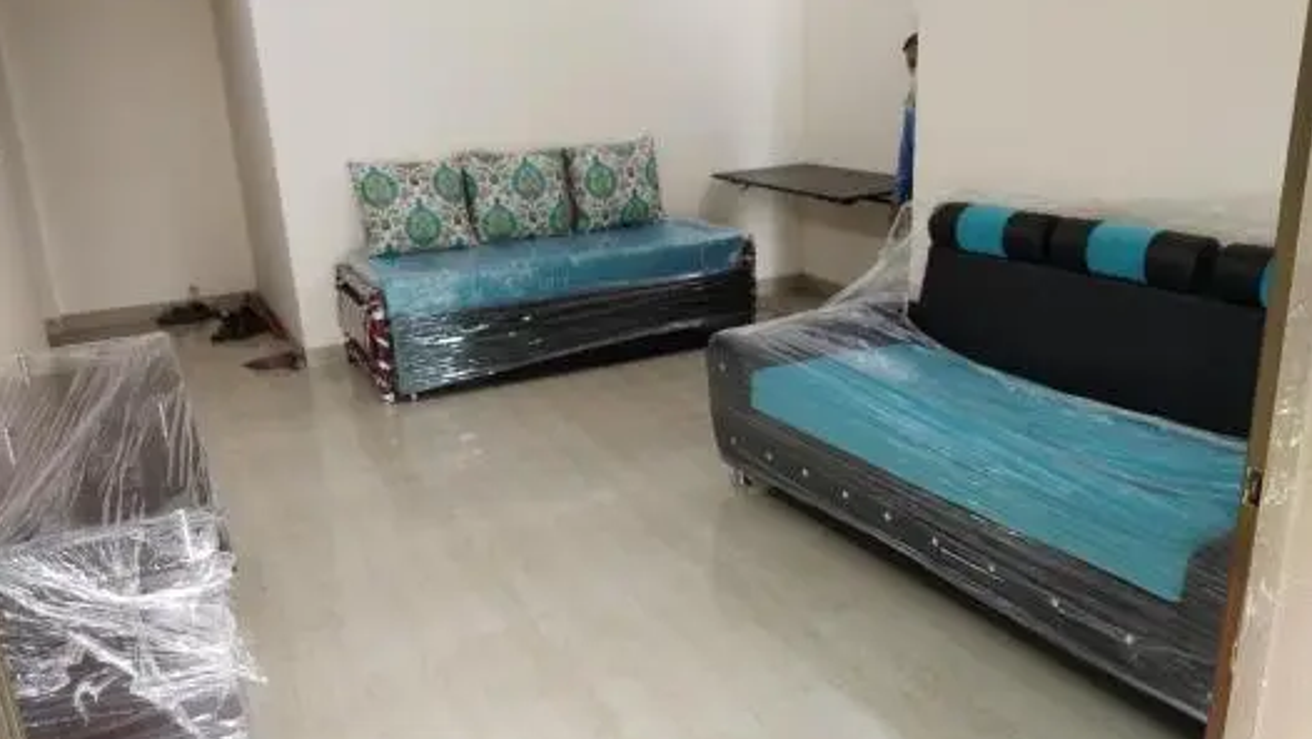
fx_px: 1113
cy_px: 407
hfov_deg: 61.0
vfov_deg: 36.7
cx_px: 655
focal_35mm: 32
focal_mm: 3.55
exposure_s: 1/33.3
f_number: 2
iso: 538
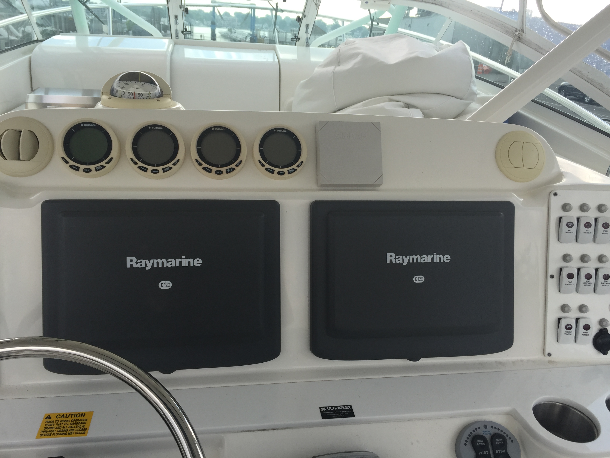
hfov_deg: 61.7
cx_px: 305
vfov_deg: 48.2
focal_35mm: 29
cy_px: 229
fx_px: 511
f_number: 2.2
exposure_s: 1/618
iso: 32
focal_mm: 4.15
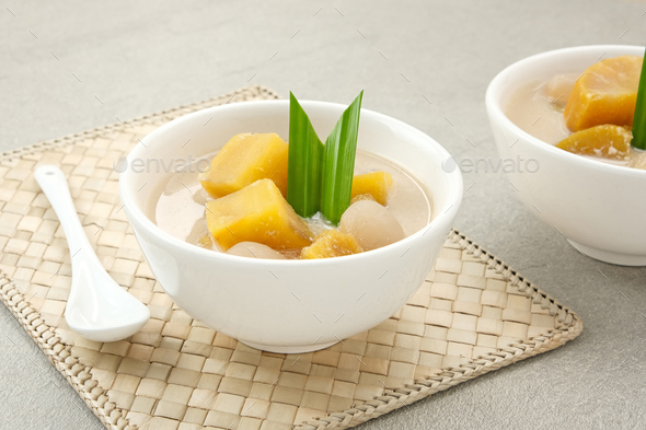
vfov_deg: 16.4
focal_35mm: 83
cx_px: 323
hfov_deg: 24.5
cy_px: 215
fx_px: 1489
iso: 500
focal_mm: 55
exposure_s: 1/100
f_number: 13
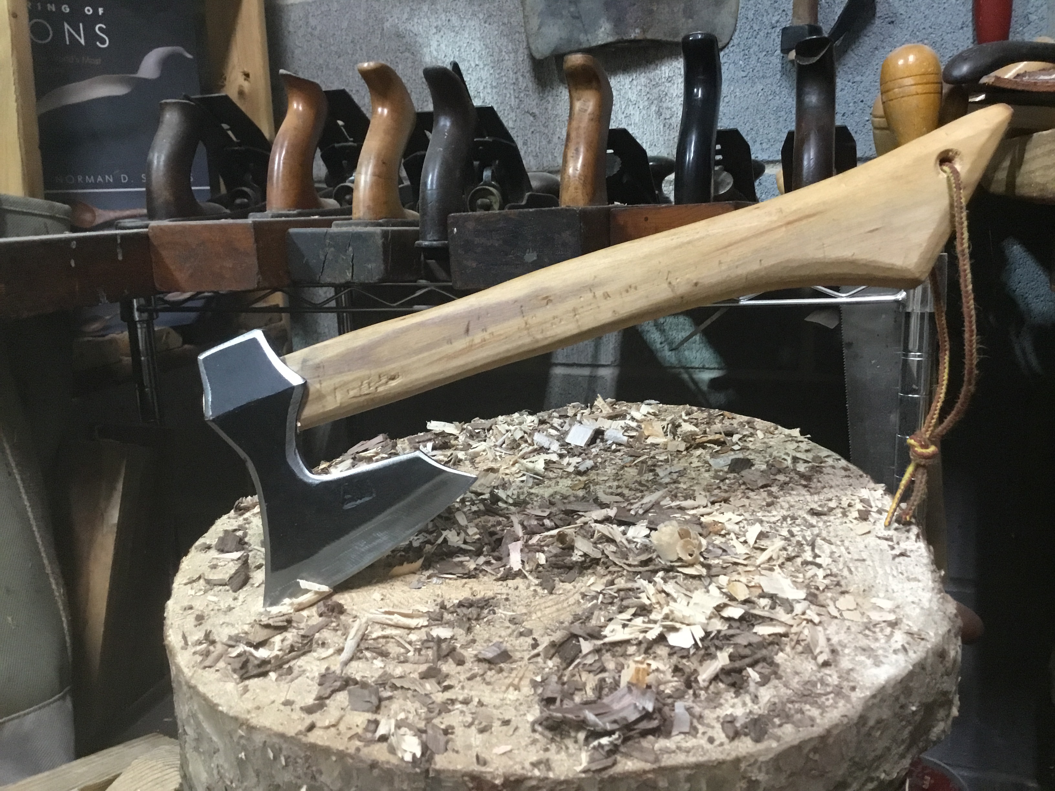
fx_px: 945
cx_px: 528
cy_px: 396
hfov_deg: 58.4
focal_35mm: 31
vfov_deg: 45.4
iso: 200
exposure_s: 1/20
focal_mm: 3.3
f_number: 2.4
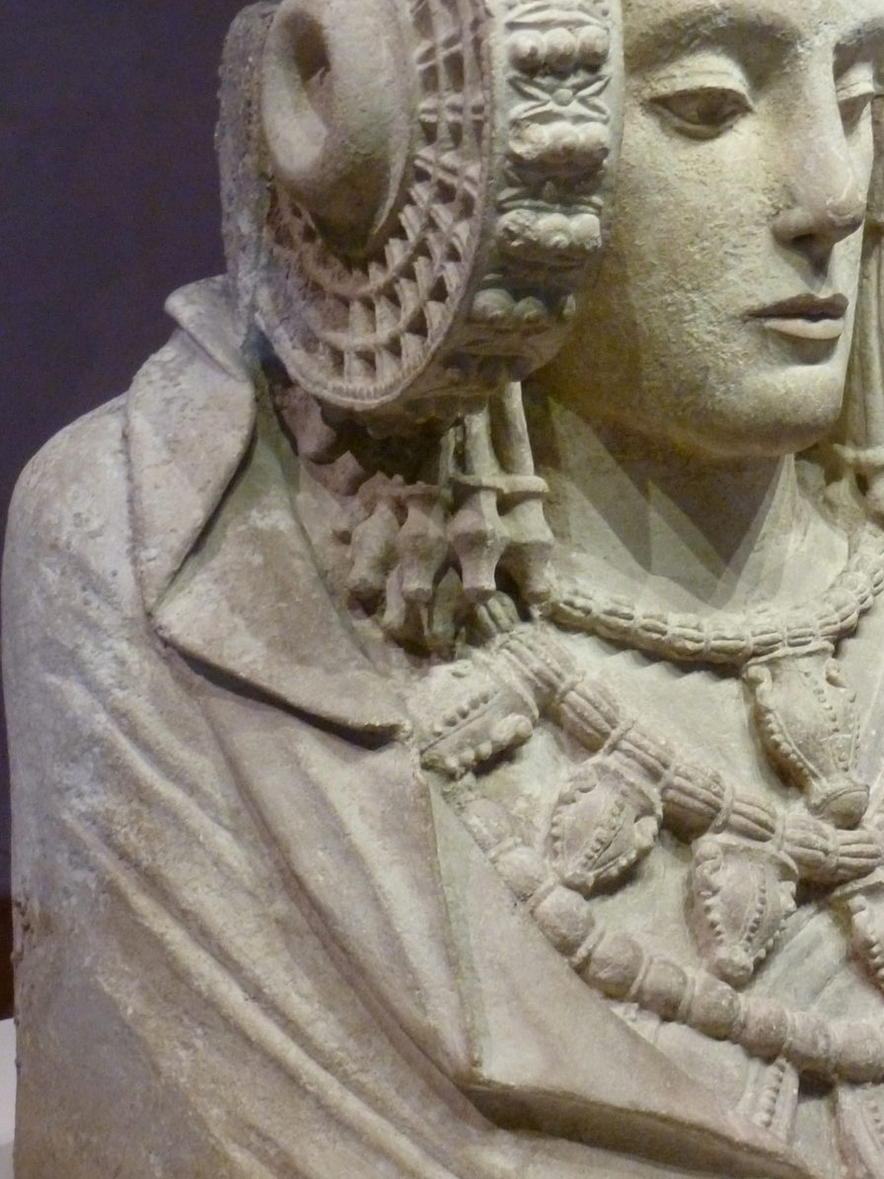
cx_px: 671
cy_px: 492
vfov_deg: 23.3
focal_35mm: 84
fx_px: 2861
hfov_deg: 17.5
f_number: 4.1
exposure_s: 1/13
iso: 400
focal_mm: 8.7
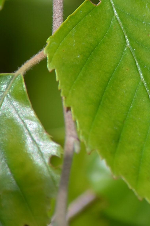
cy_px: -21
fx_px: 6101
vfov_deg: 2.1
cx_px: 266
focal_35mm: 972
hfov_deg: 1.4
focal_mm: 150
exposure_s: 1/250
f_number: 5
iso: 100
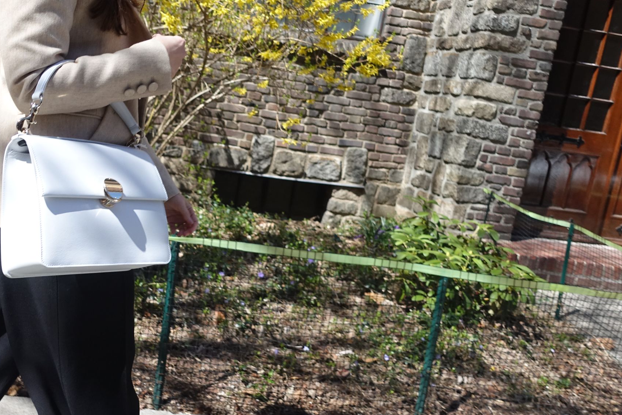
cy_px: 194
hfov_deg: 52.0
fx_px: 622
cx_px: 199
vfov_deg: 36.9
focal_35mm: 36
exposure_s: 1/250
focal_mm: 8.8
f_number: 2.8
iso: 400
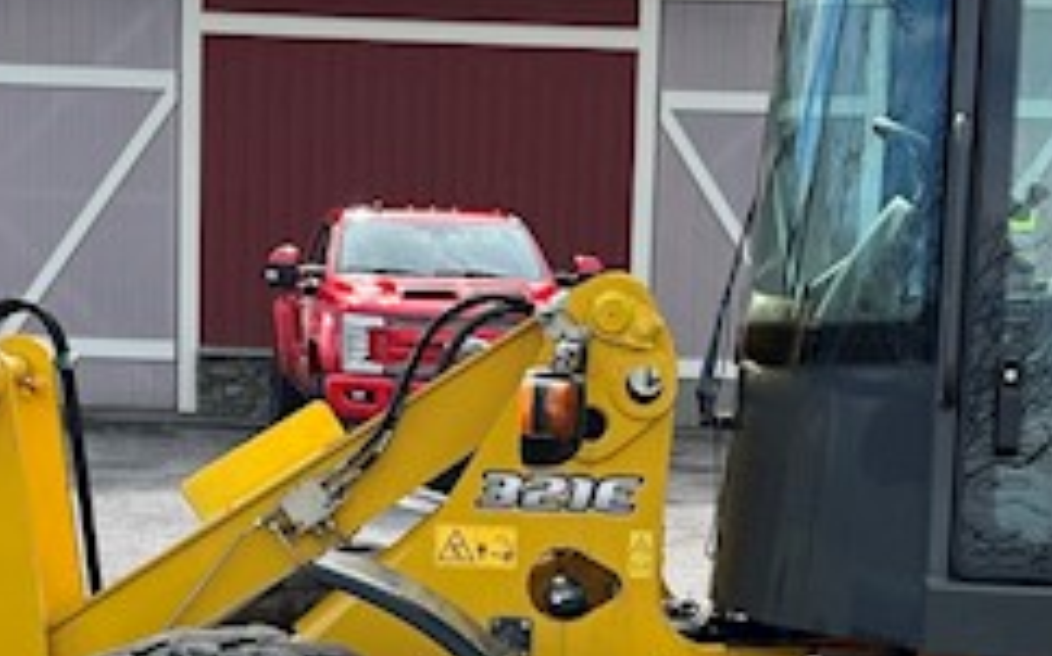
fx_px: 2608
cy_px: 678
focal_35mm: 91
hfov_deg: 22.8
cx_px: 509
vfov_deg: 14.1
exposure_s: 1/1096
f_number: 1.6
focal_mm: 5.1
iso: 50
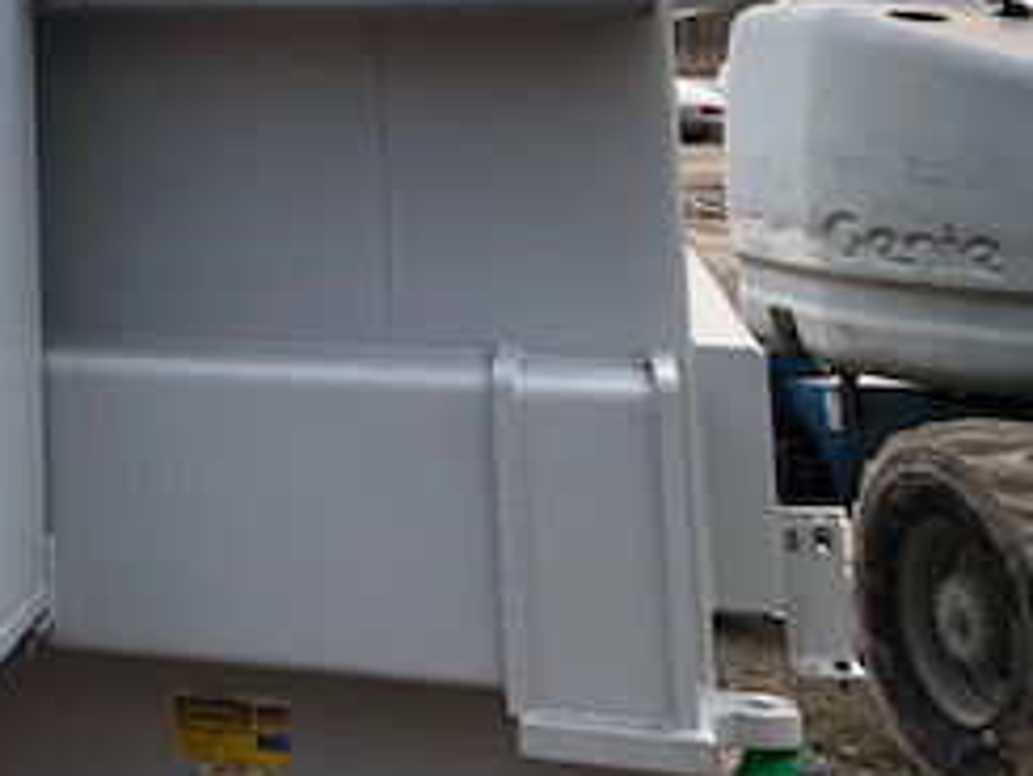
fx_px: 2180
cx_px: -249
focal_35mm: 73
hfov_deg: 23.9
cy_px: -215
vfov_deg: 18.8
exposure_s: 1/857
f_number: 1.8
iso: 20
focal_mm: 3.99
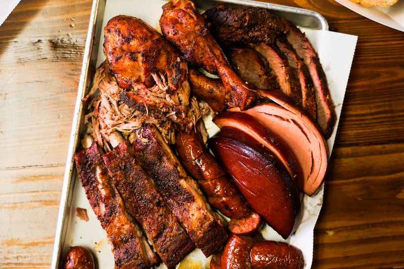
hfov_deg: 29.7
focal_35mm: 68
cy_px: 134
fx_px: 763
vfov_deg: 20.0
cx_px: 202
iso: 500
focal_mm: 68
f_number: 4
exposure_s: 1/125
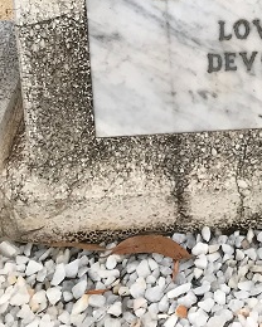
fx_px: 814
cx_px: 368
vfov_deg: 19.7
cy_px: -169
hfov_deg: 16.9
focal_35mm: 84
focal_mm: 3.99
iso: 20
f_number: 1.8
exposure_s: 1/2740
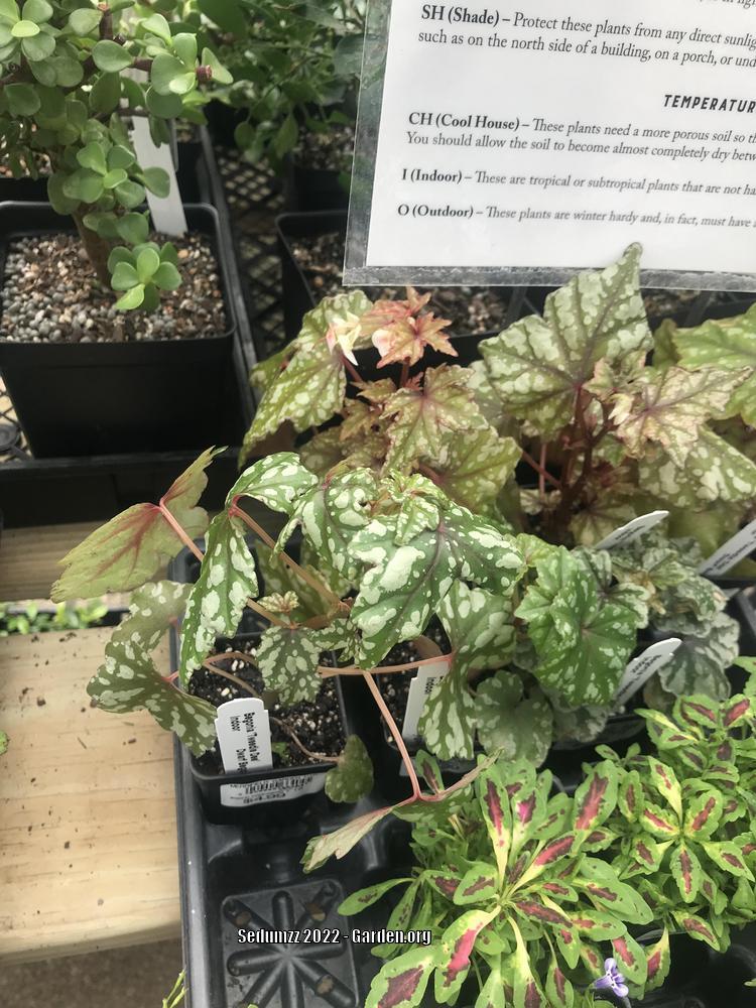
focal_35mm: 28
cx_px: 378
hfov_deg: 49.7
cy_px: 504
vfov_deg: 63.4
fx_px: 815
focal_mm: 3.99
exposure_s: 1/142
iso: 20
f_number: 1.8
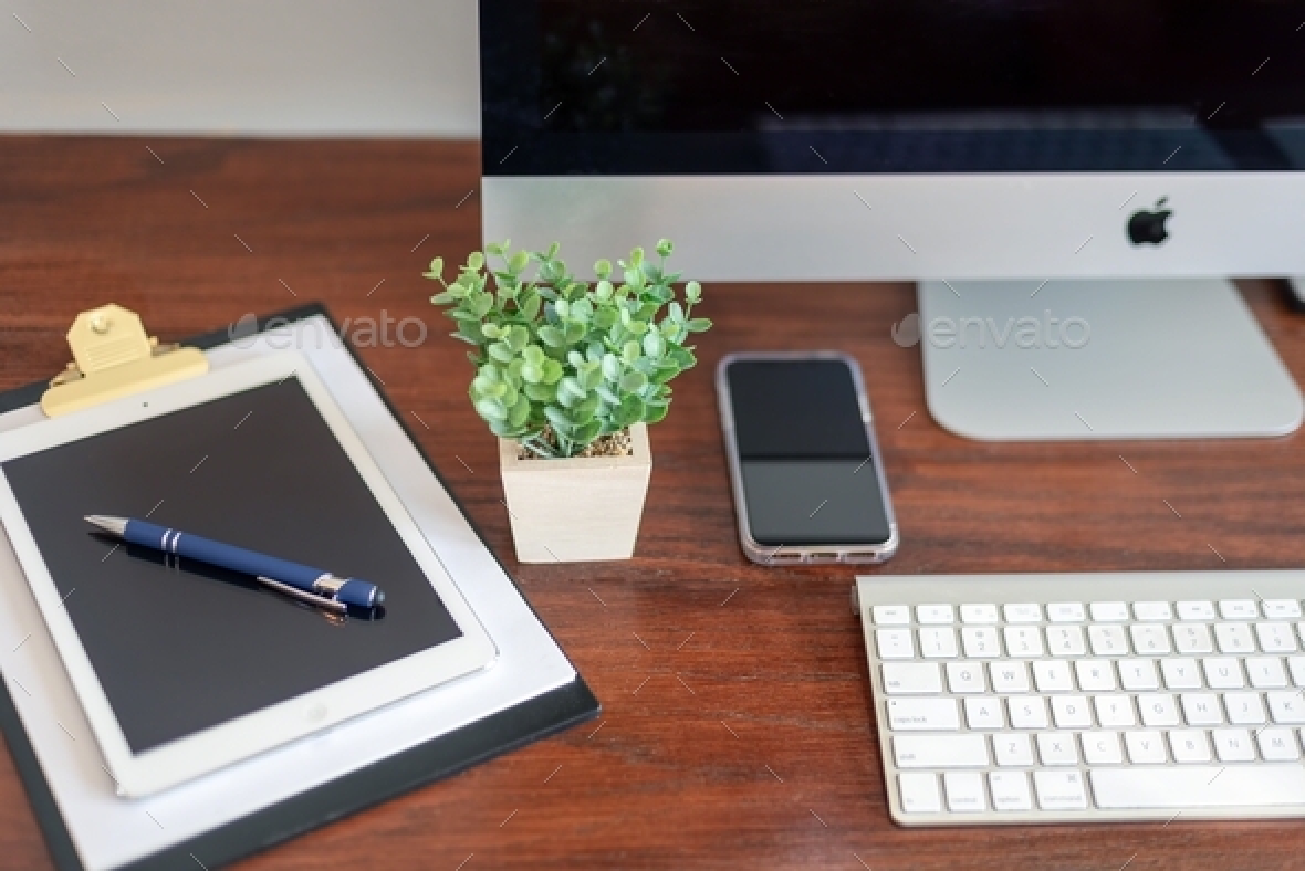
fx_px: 1813
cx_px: 652
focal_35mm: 50
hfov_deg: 39.6
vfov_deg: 27.0
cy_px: 436
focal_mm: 50
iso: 320
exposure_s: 1/160
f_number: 2.2
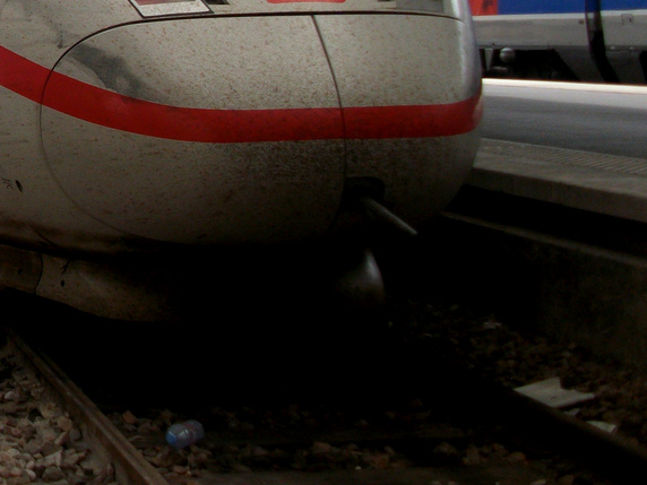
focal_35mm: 78
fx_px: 1458
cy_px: -51
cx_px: -136
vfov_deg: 18.2
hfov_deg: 22.9
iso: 80
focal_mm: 5.7
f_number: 2.9
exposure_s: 1/368
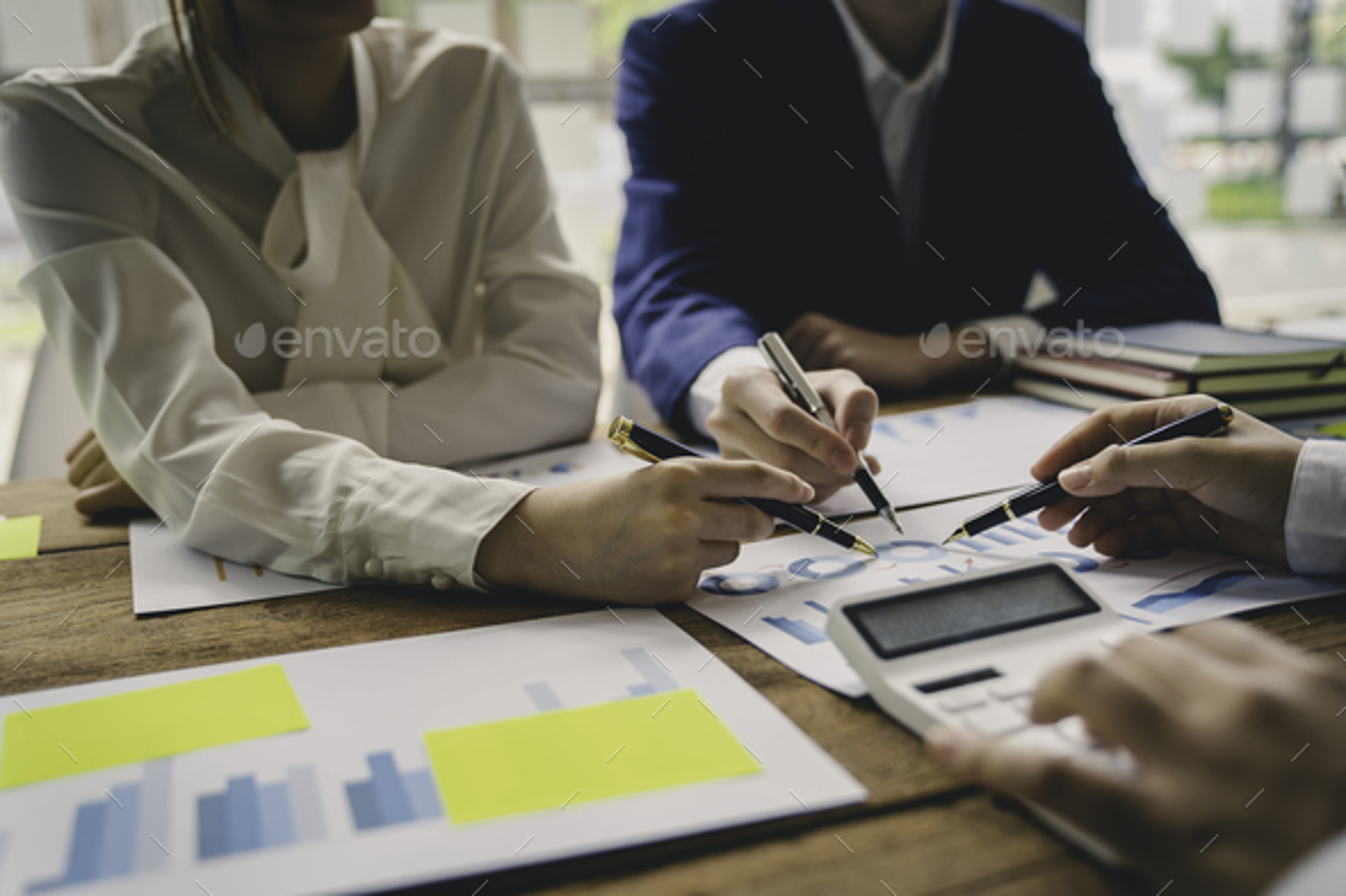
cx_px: 673
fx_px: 1346
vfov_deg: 36.9
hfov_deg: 53.1
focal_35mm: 36
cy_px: 448
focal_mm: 36
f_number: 2.8
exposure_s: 1/200
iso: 200
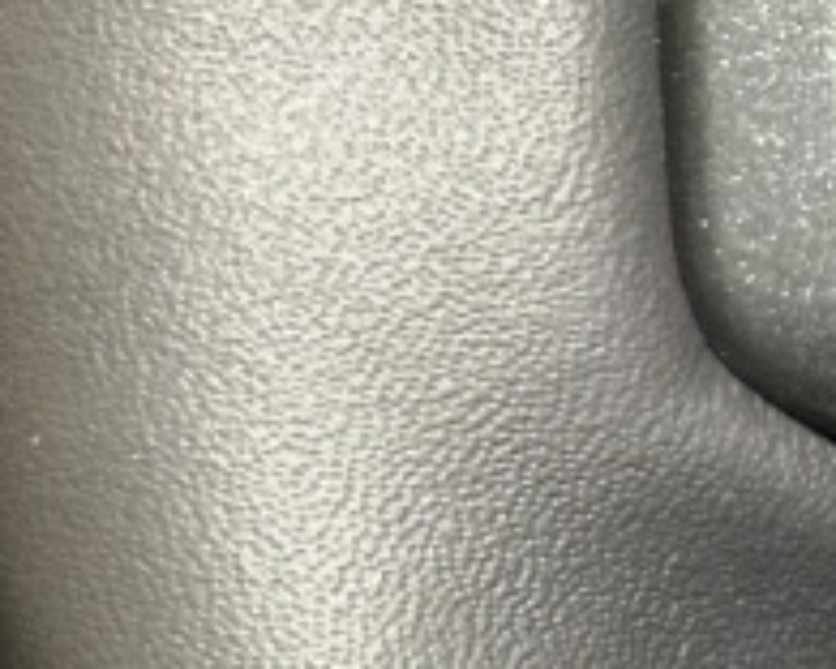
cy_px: -219
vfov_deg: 6.2
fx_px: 6087
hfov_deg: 7.6
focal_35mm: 246
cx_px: 1483
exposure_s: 1/40
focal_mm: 6.86
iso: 320
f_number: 1.78
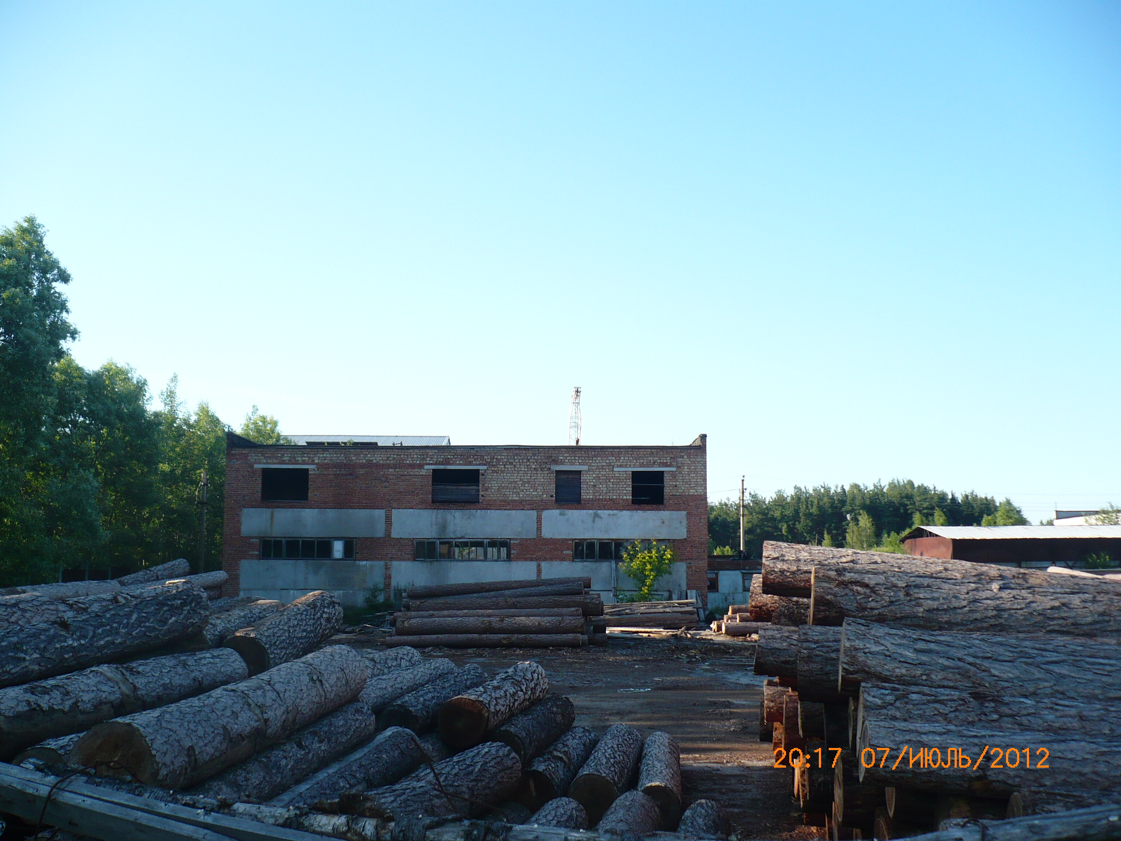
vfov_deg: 40.7
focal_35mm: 35
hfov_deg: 52.6
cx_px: 560
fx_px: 1133
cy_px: 420
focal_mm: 5.8
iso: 100
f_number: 2.8
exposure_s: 1/500
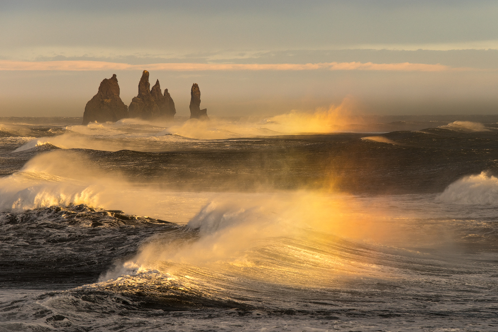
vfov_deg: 5.9
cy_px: 183
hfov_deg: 8.8
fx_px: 3224
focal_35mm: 233
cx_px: 283
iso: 400
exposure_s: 1/80
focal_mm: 200
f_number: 9
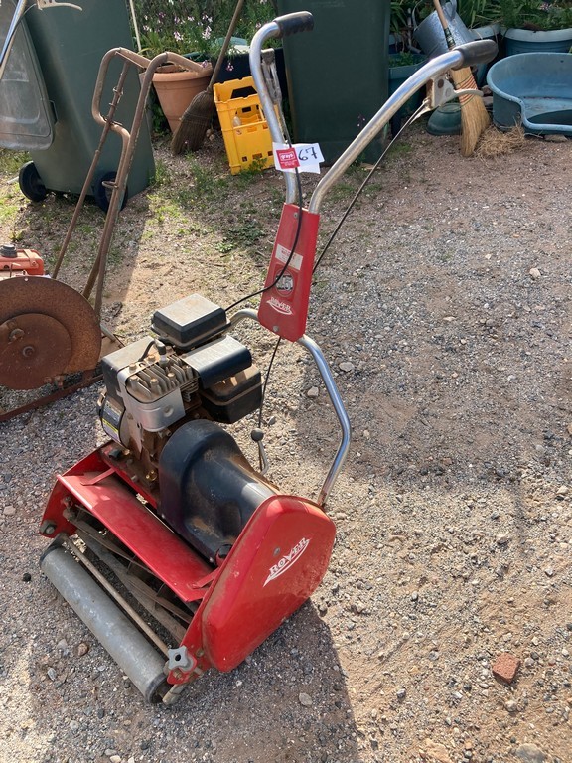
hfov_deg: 49.7
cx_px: 286
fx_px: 617
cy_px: 382
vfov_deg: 63.4
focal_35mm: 28
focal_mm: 3.99
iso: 20
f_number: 1.8
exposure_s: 1/842
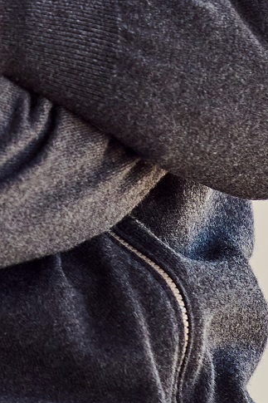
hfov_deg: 1.4
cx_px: 19
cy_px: -197
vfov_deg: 2.1
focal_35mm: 990
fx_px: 11062
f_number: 3.5
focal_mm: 160
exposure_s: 1/400
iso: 320
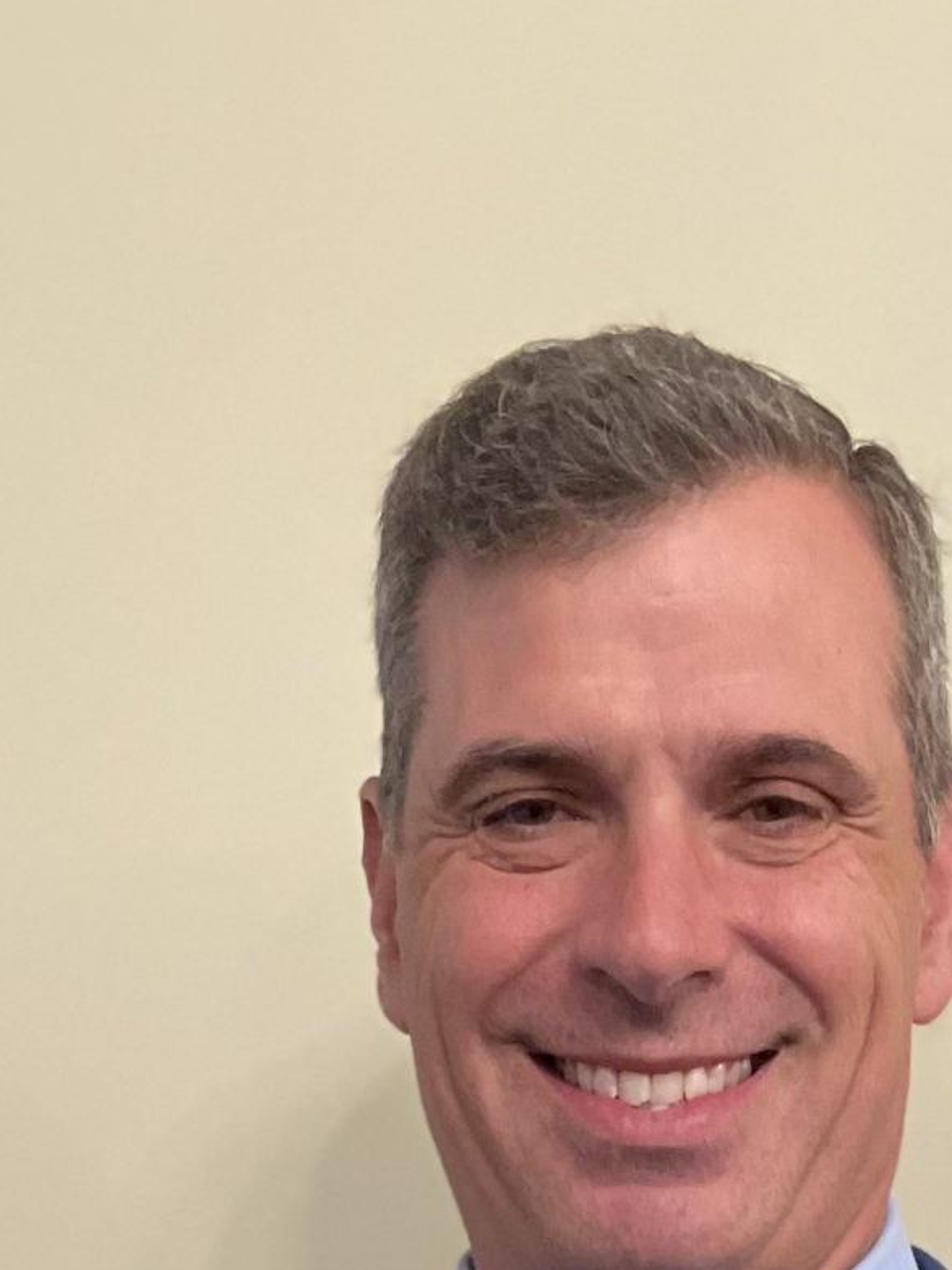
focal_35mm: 85
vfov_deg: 19.2
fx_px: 3118
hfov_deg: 17.3
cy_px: 2068
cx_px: 587
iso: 500
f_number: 1.6
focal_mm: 4.2
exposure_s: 1/60
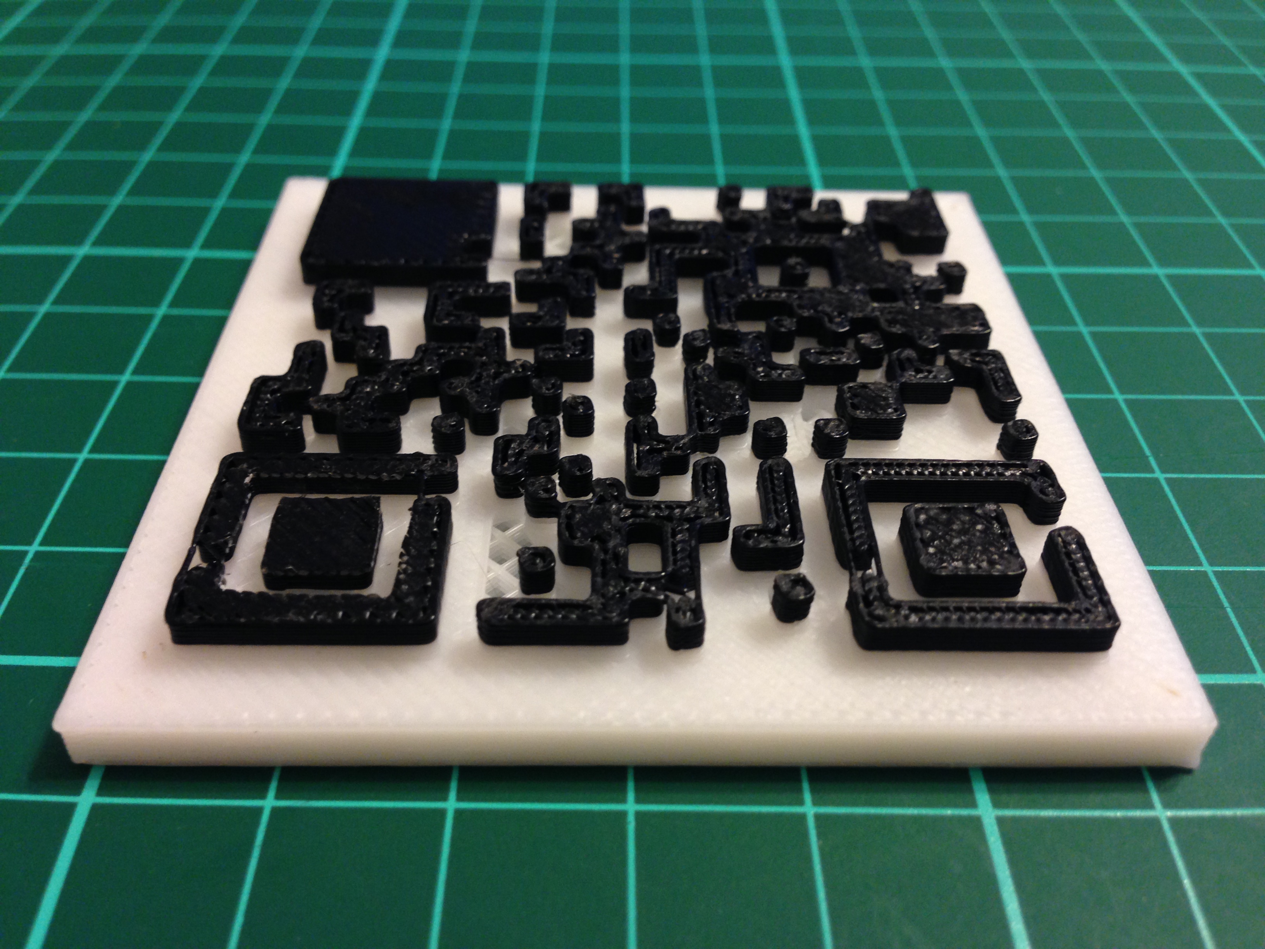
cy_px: 474
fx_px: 1206
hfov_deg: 55.4
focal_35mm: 33
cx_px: 632
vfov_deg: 42.9
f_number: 2.4
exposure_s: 1/20
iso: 125
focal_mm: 4.12
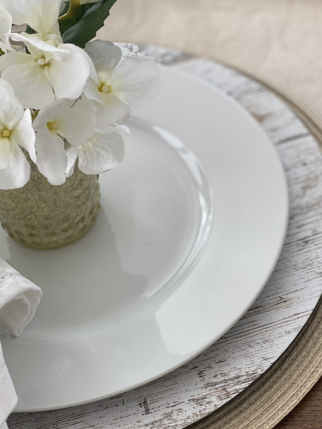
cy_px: 252
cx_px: 182
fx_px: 794
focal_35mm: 64
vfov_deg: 30.2
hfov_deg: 22.9
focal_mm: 6
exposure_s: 1/122
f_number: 2
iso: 20
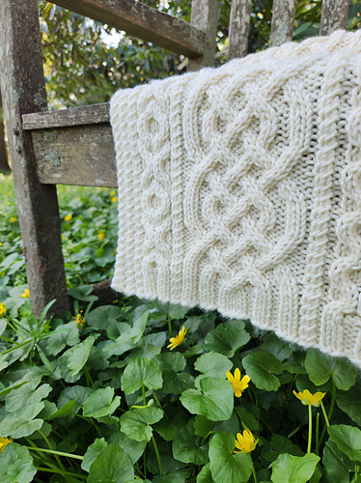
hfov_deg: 58.8
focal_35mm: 23
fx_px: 320
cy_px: 242
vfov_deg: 74.0
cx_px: 180
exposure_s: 1/215
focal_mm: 5.4
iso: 20
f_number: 1.8
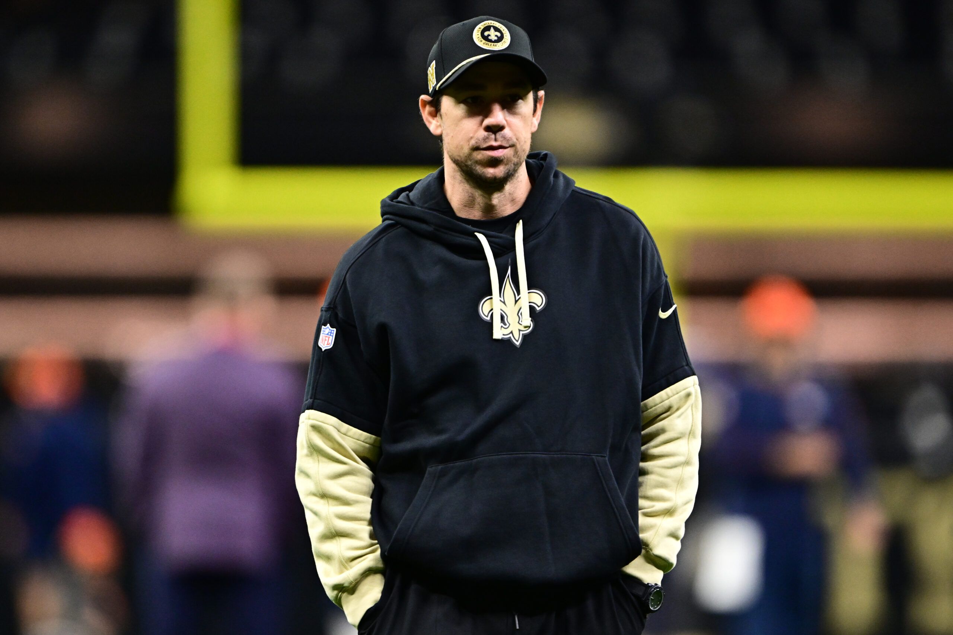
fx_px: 14824
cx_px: 476
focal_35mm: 560
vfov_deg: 2.5
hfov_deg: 3.7
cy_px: 318
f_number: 4
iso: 4000
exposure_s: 1/1000
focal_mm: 560
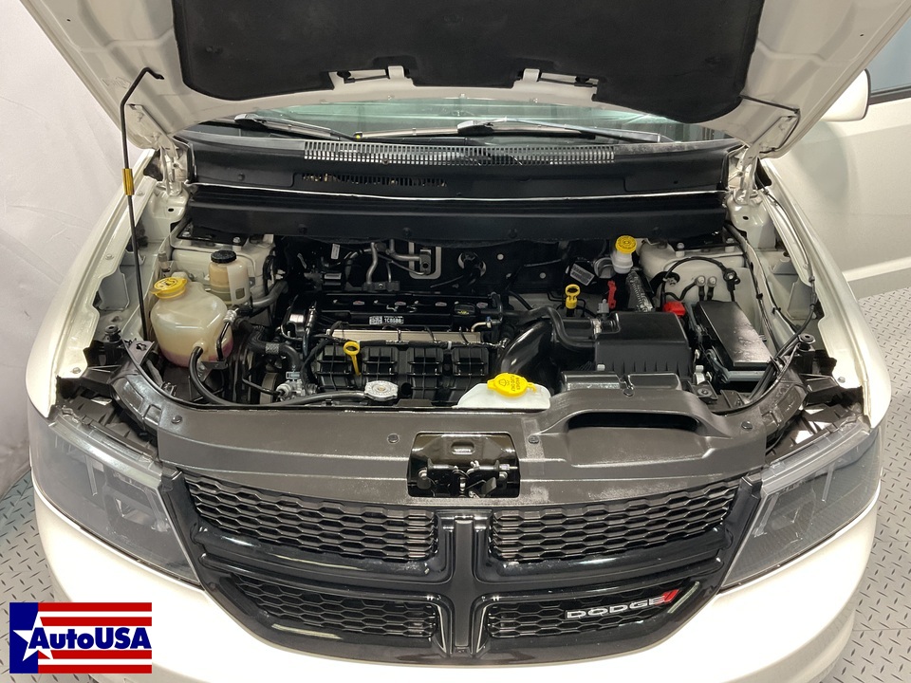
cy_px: 342
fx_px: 763
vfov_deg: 48.2
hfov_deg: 61.7
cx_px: 456
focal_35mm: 29
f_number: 1.8
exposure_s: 1/60
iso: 125
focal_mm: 3
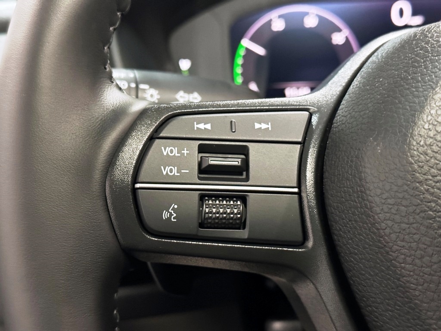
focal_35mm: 48
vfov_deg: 30.3
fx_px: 612
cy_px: 166
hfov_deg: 39.7
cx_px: 220
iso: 640
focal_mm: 6.86
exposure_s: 1/24
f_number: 1.78
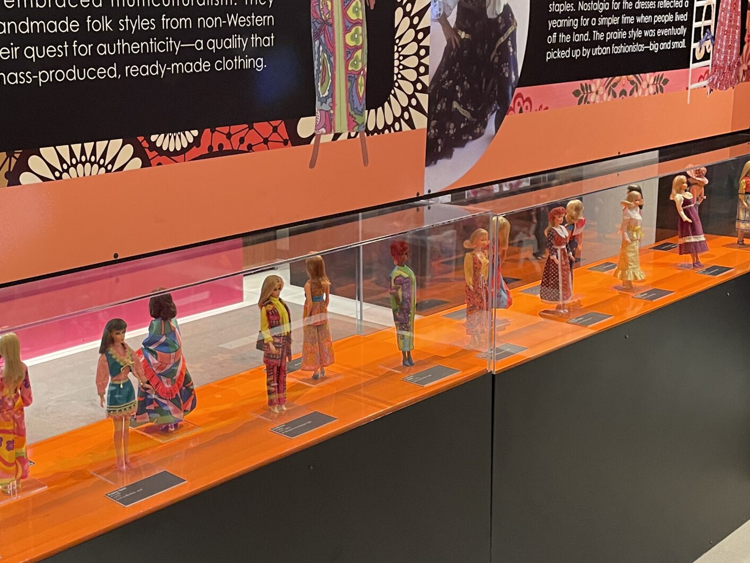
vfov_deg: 30.8
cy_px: 234
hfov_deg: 39.3
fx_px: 1018
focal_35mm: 47
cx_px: 187
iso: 400
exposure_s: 1/60
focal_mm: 4.2
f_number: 1.6
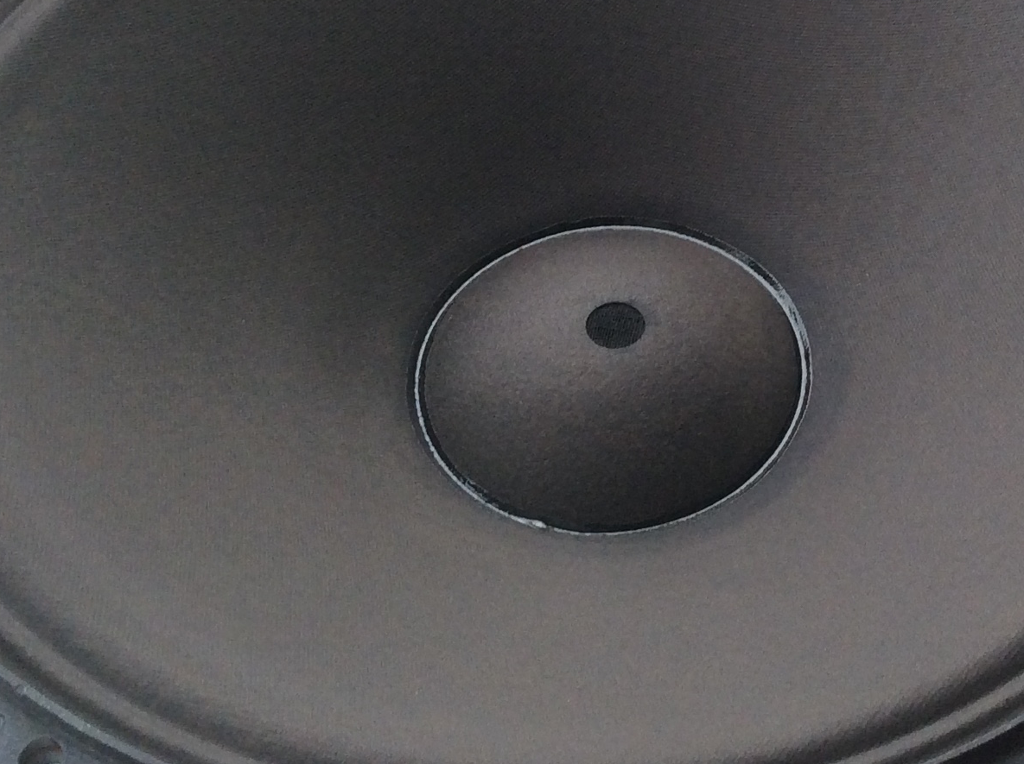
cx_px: 910
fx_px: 2068
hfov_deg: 26.9
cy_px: 99
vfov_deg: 20.6
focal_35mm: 70
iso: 50
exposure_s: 1/50
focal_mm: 3.3
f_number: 2.4
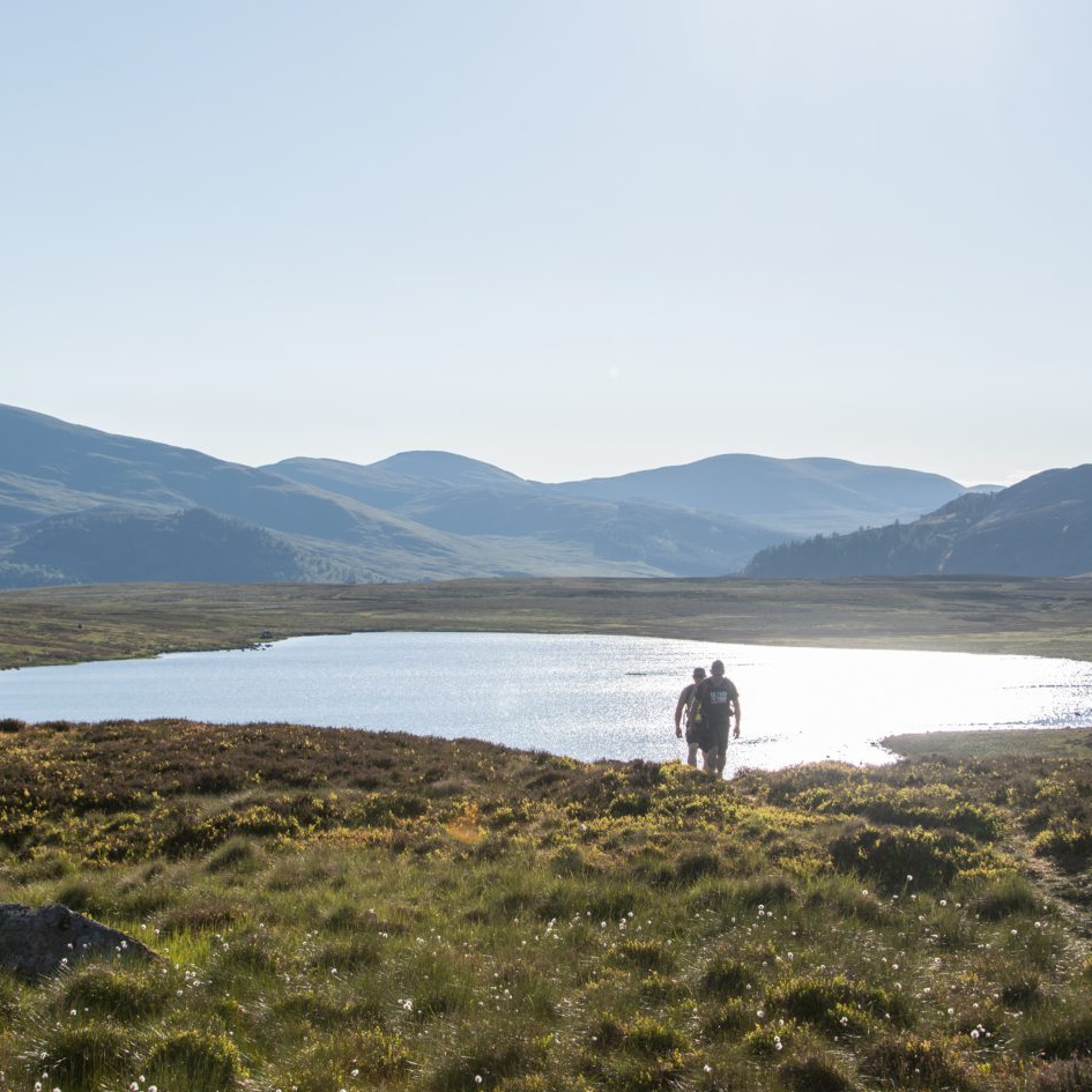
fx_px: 2034
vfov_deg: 30.0
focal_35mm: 57
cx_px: 497
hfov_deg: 30.0
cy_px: 538
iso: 64
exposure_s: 1/320
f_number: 6.3
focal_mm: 44
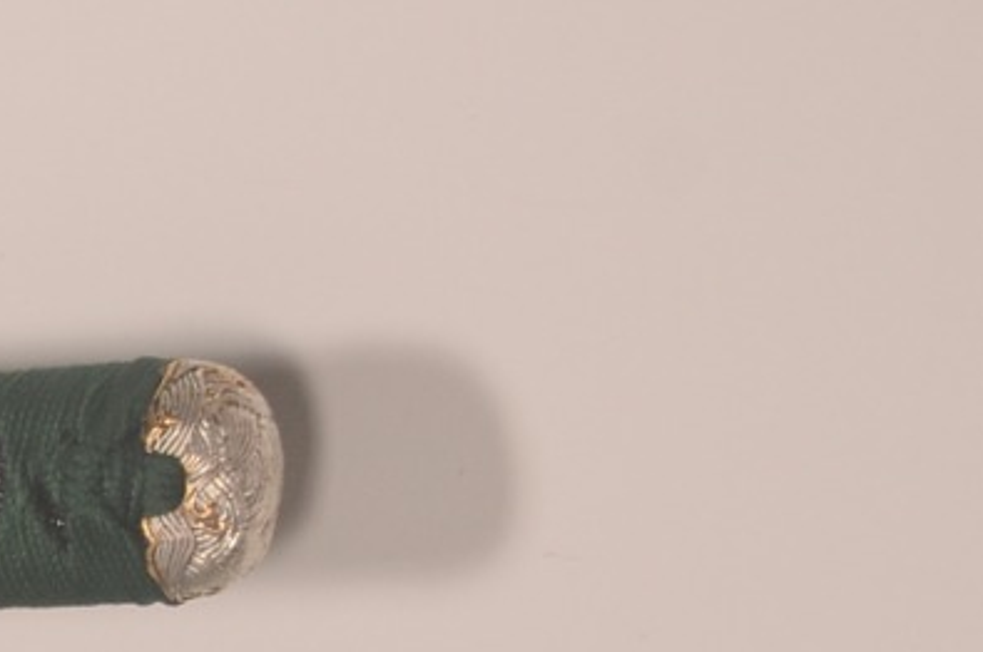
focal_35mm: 380
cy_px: 1212
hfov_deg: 5.3
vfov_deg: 3.6
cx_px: -1289
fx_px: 10359
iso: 200
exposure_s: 1/100
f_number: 10
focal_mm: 50
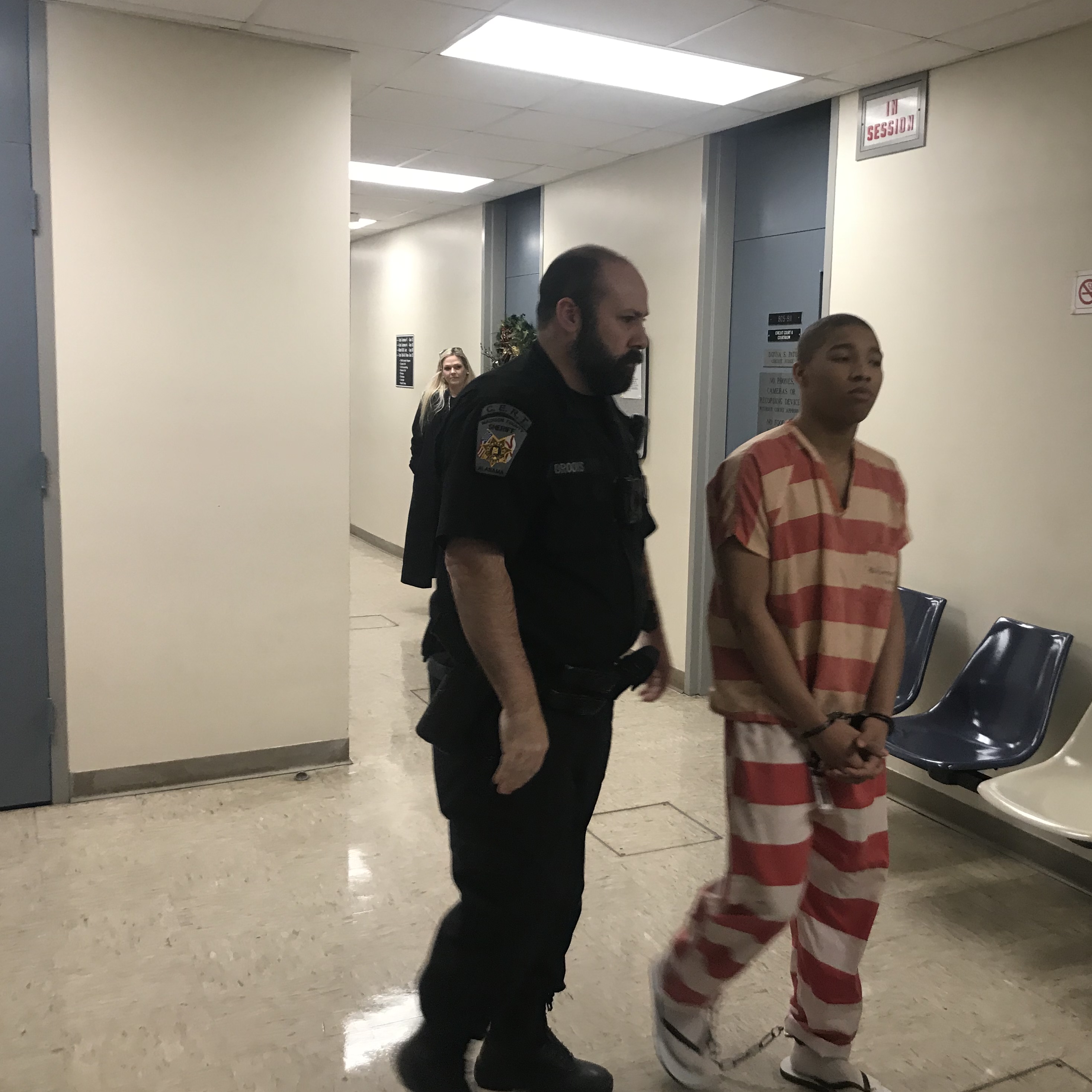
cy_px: 545
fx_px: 1213
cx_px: 667
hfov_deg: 48.1
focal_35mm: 34
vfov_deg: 48.5
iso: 40
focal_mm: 3.99
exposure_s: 1/20
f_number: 1.8
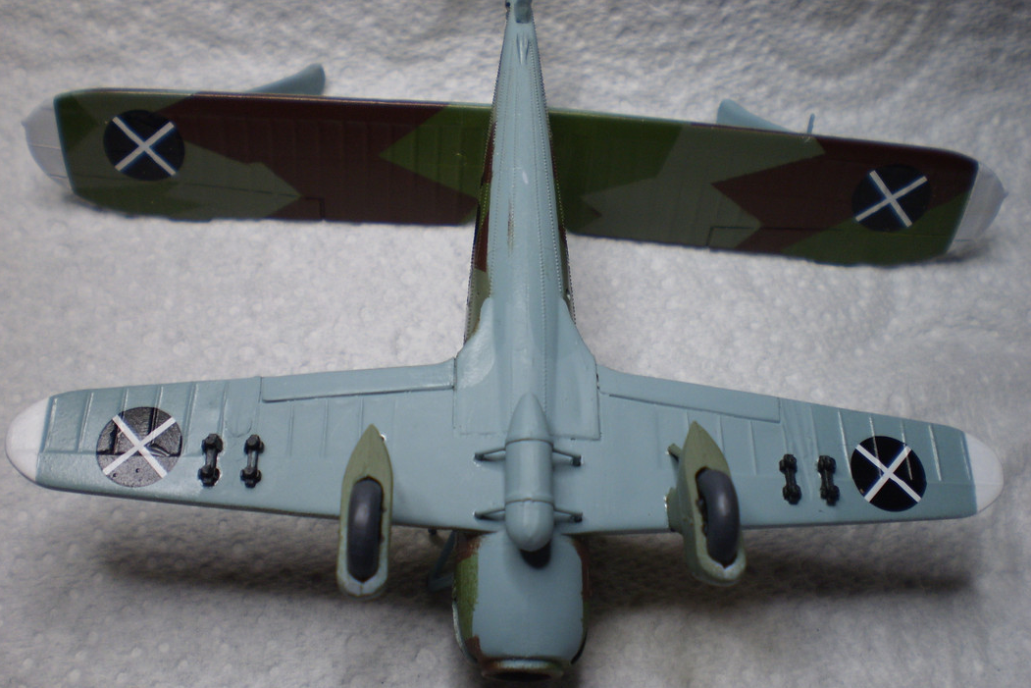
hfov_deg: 50.7
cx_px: 512
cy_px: 313
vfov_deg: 35.0
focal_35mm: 38
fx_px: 1088
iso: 64
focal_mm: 6.3
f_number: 3.1
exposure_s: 1/50
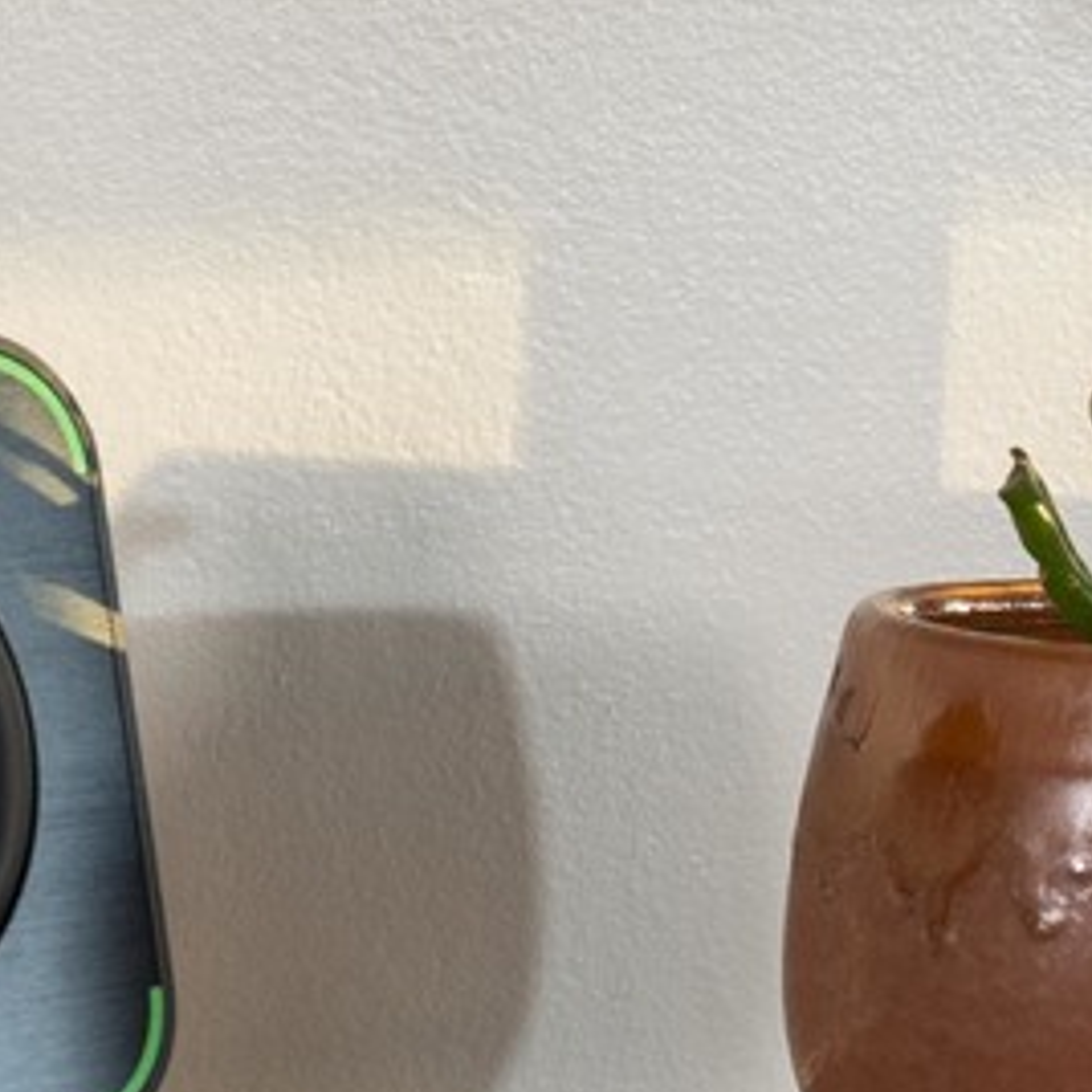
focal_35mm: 141
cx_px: 1072
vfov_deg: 12.4
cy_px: 473
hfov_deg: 12.3
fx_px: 5032
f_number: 5.6
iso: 1600
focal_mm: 37
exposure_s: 1/160
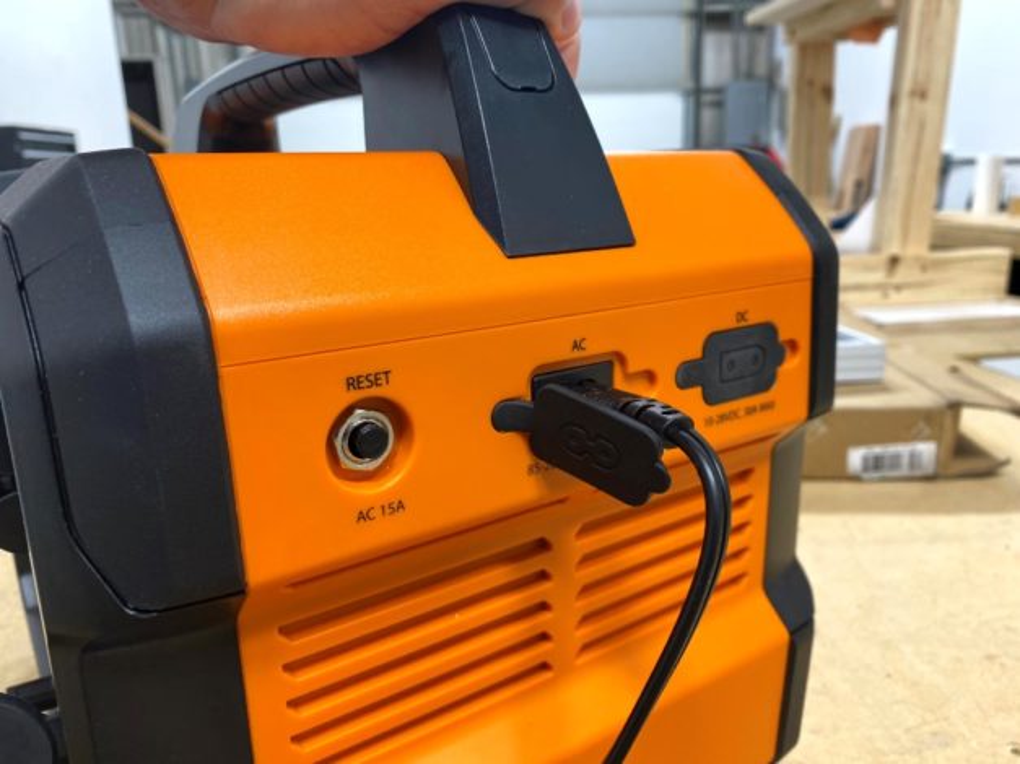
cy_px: 382
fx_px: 766
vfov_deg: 53.0
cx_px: 510
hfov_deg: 67.3
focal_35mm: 26
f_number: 1.8
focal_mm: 4.25
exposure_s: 1/120
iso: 80
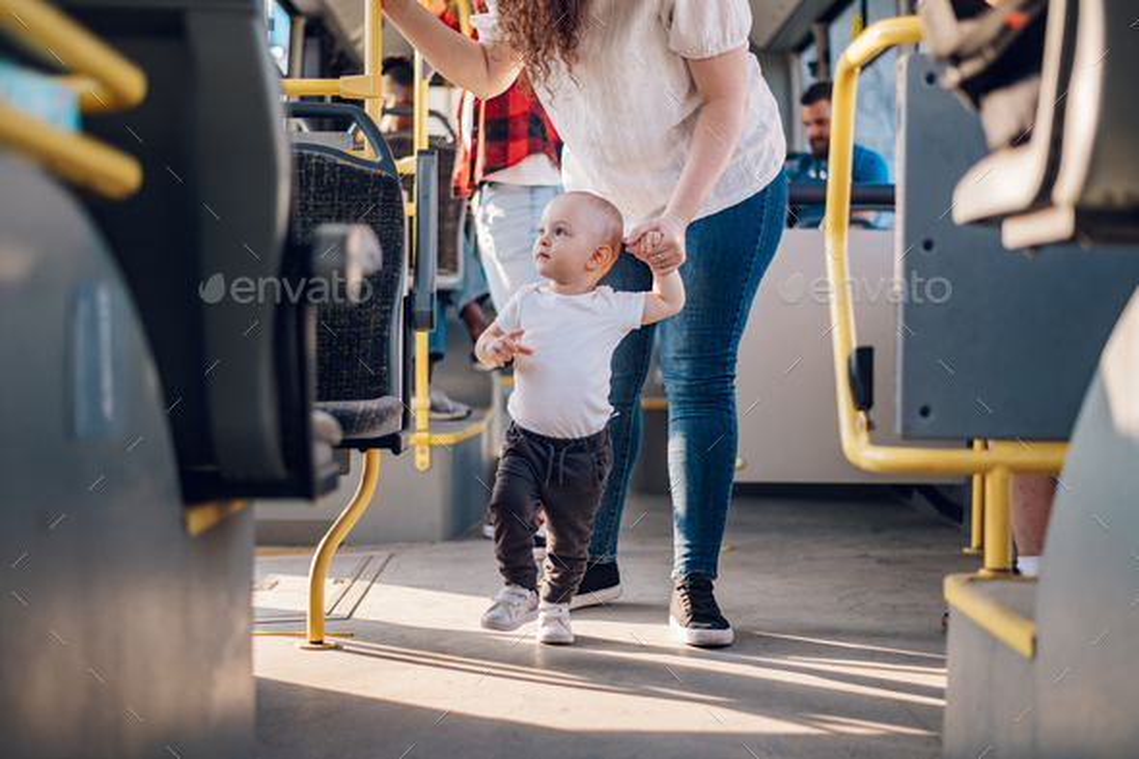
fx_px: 1581
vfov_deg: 27.0
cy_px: 380
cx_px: 570
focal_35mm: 50
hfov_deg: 39.6
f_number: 1.8
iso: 200
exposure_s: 1/500
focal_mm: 50
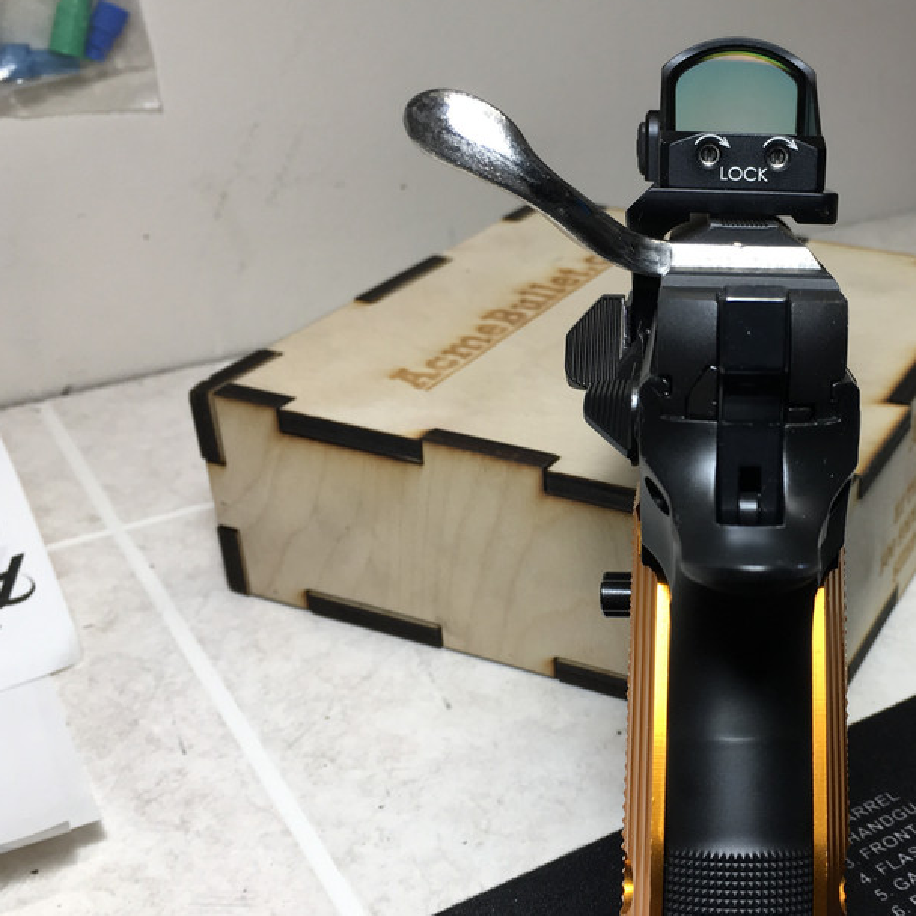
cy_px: 484
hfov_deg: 36.2
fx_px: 1347
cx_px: 739
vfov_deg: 37.5
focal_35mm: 45
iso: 32
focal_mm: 4.15
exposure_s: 1/120
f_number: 2.2
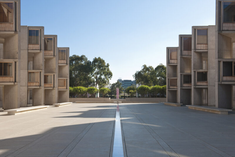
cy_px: 78
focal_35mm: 38
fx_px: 248
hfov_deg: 50.7
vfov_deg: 35.0
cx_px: 118
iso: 200
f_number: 11
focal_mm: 38
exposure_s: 1/180
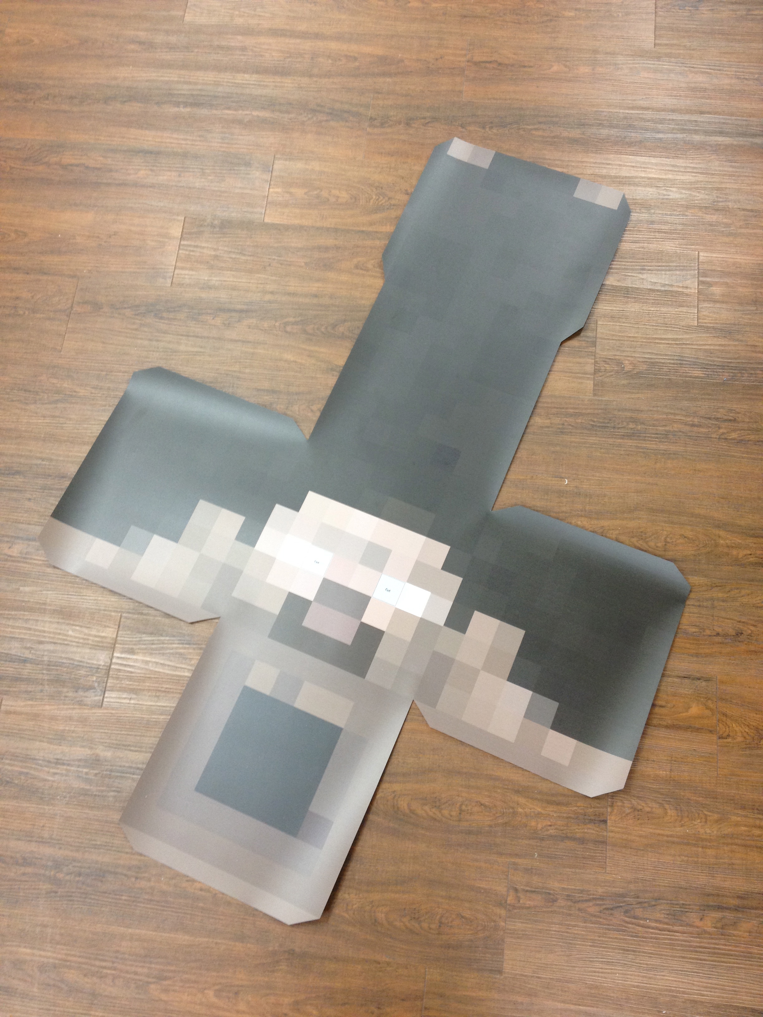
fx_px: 1029
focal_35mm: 35
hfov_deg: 40.7
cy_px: 508
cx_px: 382
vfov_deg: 52.6
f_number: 2.4
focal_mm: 4.28
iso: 100
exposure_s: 1/20
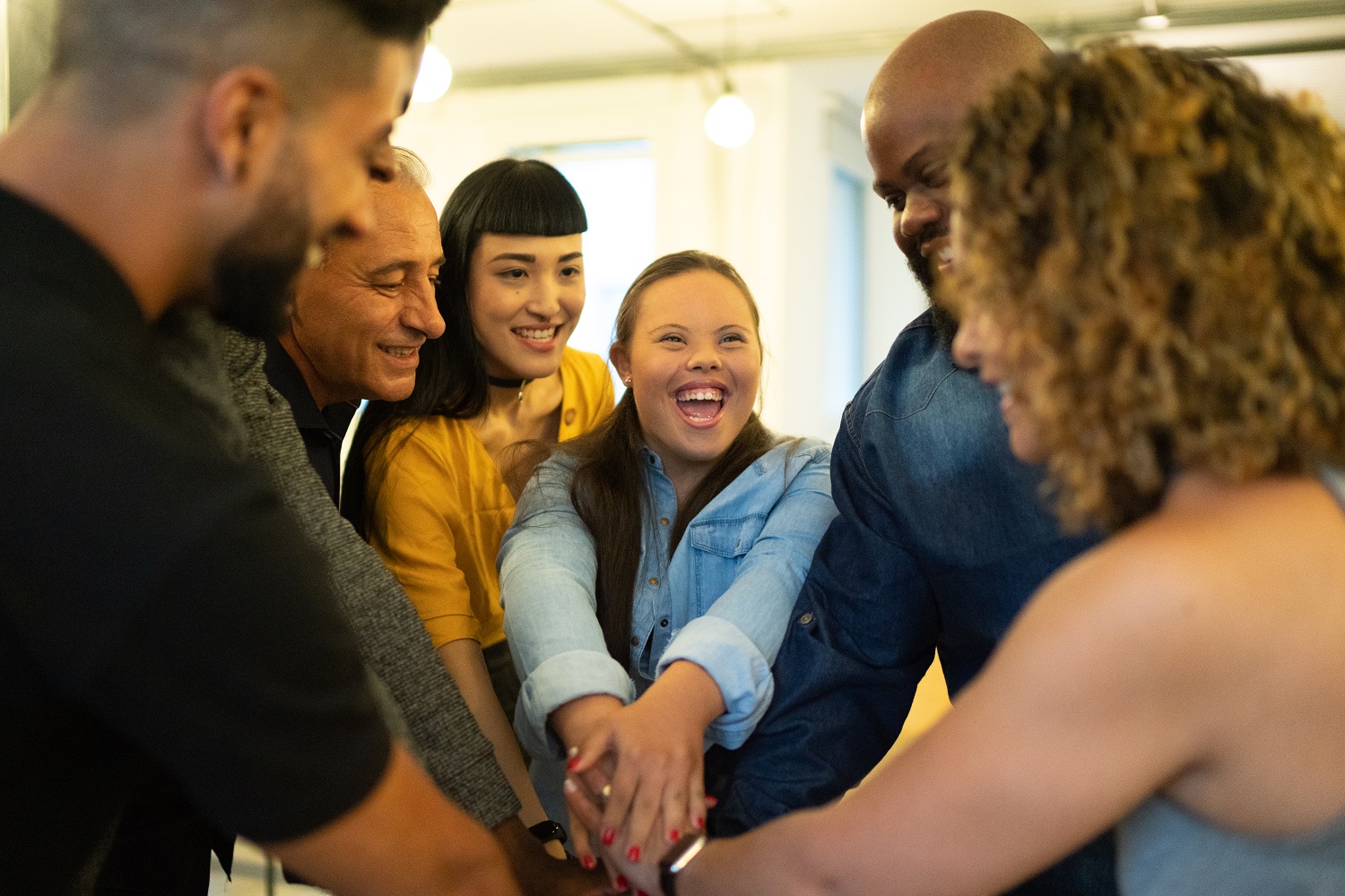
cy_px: 448
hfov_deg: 54.4
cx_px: 672
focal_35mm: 35
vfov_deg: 37.9
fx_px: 1308
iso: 3200
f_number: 1.4
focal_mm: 35
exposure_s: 1/1000
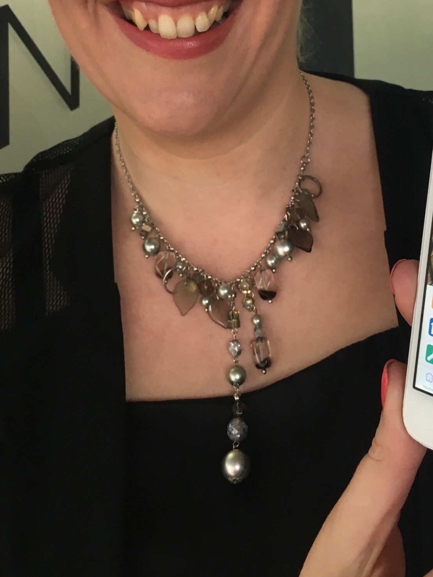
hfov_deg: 28.8
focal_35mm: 50
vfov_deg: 36.4
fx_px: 834
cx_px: 315
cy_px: 89
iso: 40
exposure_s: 1/33
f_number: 2.2
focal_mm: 4.15
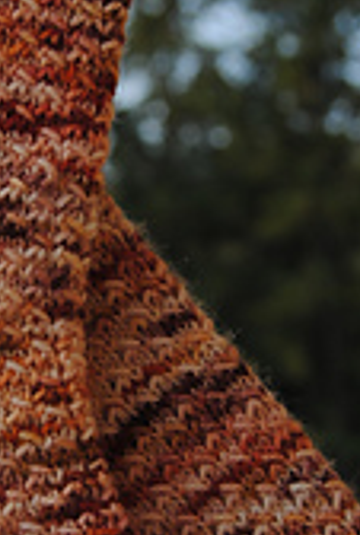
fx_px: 2549
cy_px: 455
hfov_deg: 8.0
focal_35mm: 171
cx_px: -3
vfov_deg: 11.9
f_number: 6.3
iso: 100
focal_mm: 30
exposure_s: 1/160
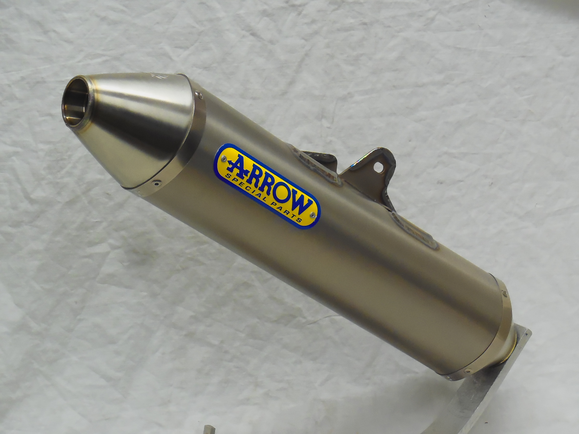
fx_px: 2108
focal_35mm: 126
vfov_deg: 11.8
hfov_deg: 15.6
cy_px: 217
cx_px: 290
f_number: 5
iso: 400
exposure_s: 1/30
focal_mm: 22.4
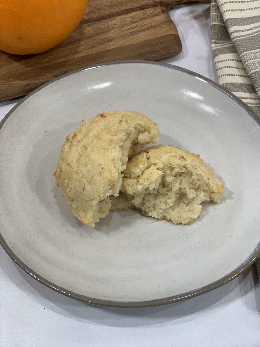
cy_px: 174
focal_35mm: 52
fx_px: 521
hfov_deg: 28.0
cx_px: 130
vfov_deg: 36.8
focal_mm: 6
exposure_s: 1/120
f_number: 2.4
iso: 100
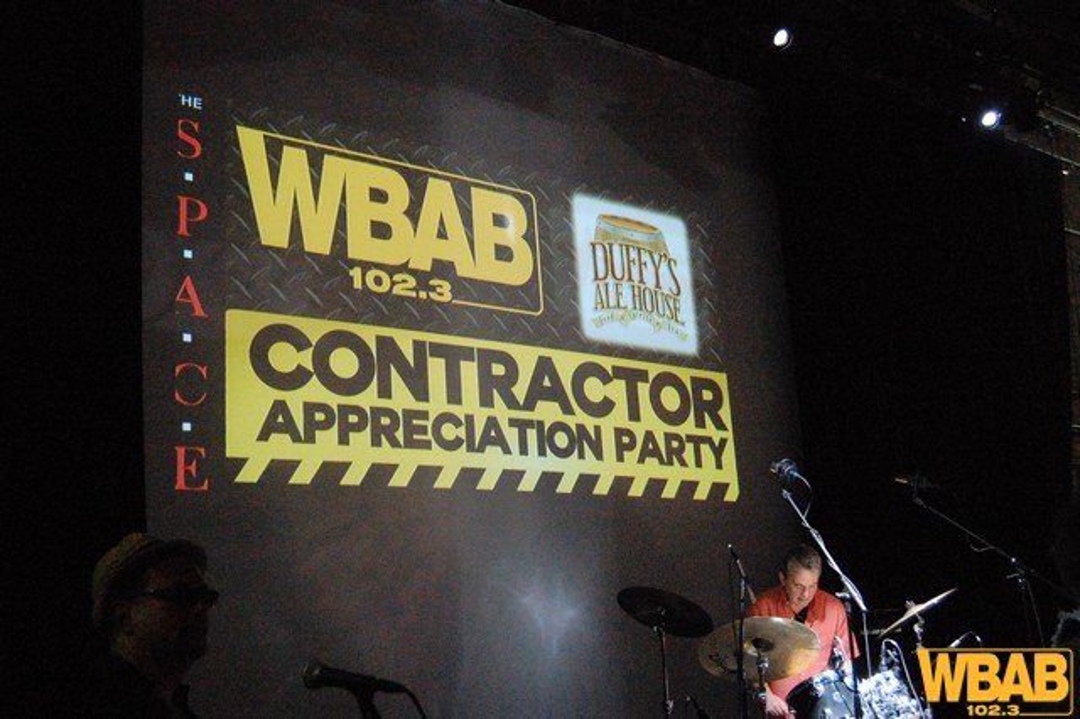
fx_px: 1259
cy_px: 360
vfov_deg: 31.9
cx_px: 540
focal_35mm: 42
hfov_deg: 46.4
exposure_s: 1/100
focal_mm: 28
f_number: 5
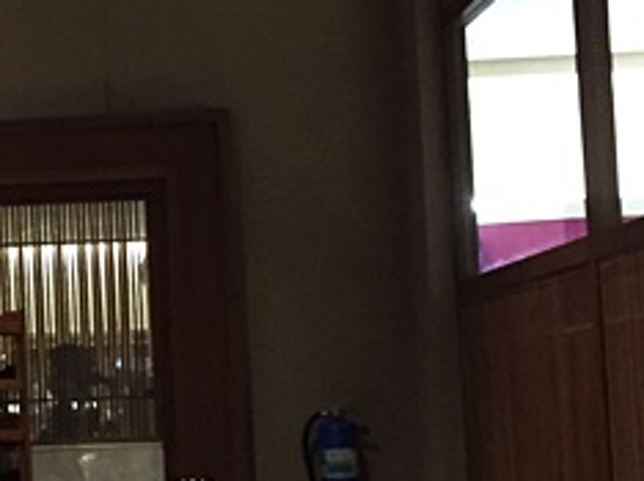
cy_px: 298
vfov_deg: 13.0
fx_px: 2119
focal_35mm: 114
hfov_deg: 15.8
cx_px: -343
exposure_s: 1/17
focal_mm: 4.15
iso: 320
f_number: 2.2
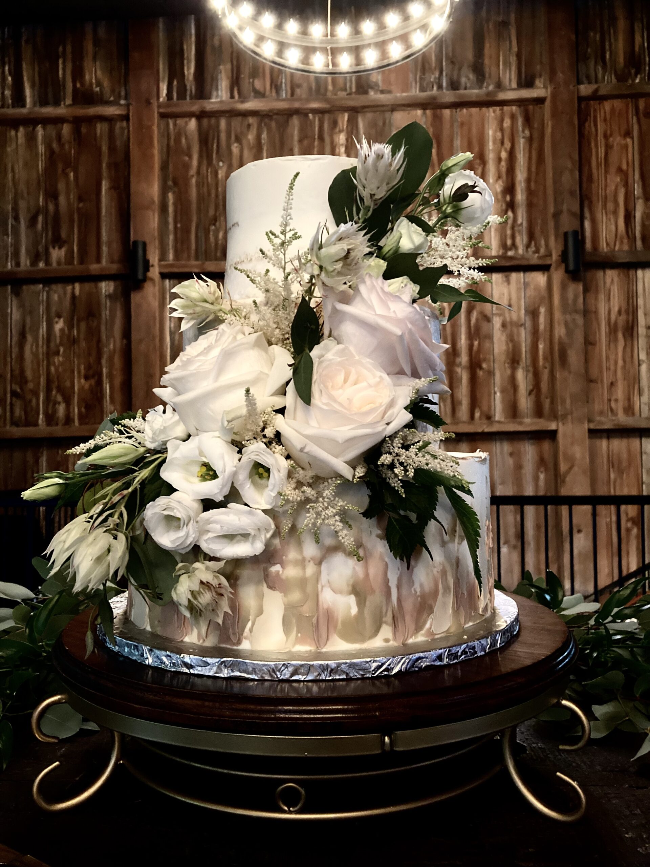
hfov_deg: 49.7
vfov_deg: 63.4
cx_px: 325
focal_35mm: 28
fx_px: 701
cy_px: 434
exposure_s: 1/24
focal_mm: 3.99
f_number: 1.8
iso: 640
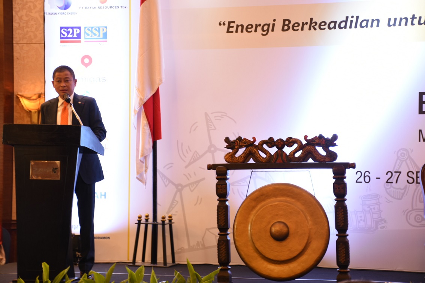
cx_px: 212
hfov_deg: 22.6
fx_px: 1062
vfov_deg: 15.2
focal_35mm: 90
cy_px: 142
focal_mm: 60
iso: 400
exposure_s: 1/8
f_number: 5
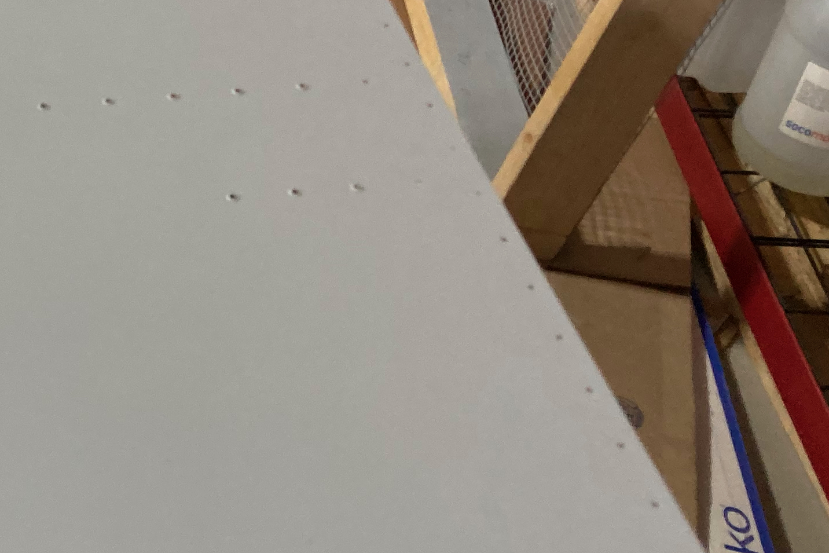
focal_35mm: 82
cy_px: 241
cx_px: -226
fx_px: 1888
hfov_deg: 22.4
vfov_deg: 16.7
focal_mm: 3.99
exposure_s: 1/60
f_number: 1.8
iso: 100
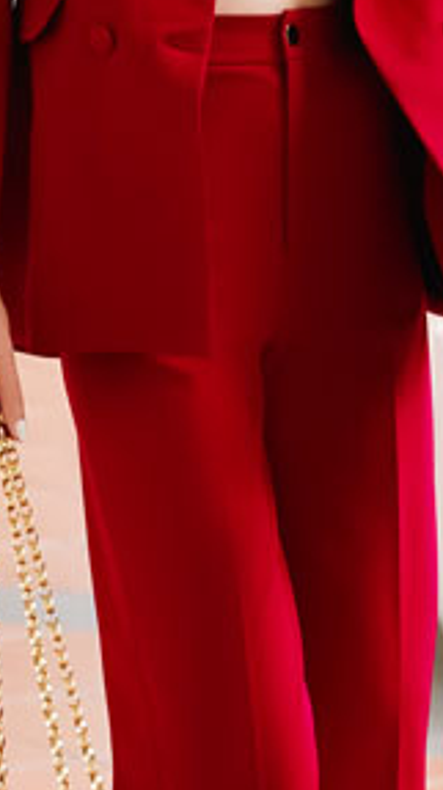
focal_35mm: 307
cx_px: 25
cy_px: 0
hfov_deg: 3.9
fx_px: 6424
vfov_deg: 7.0
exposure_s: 1/200
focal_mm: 70
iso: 400
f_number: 4
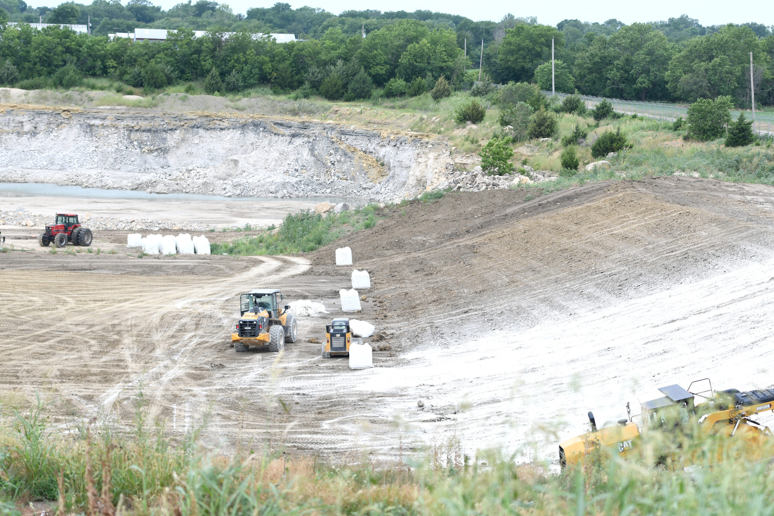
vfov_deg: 13.0
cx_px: 387
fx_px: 2257
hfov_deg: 19.5
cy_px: 258
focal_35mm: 105
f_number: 2.8
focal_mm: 70
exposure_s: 1/1250
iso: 200
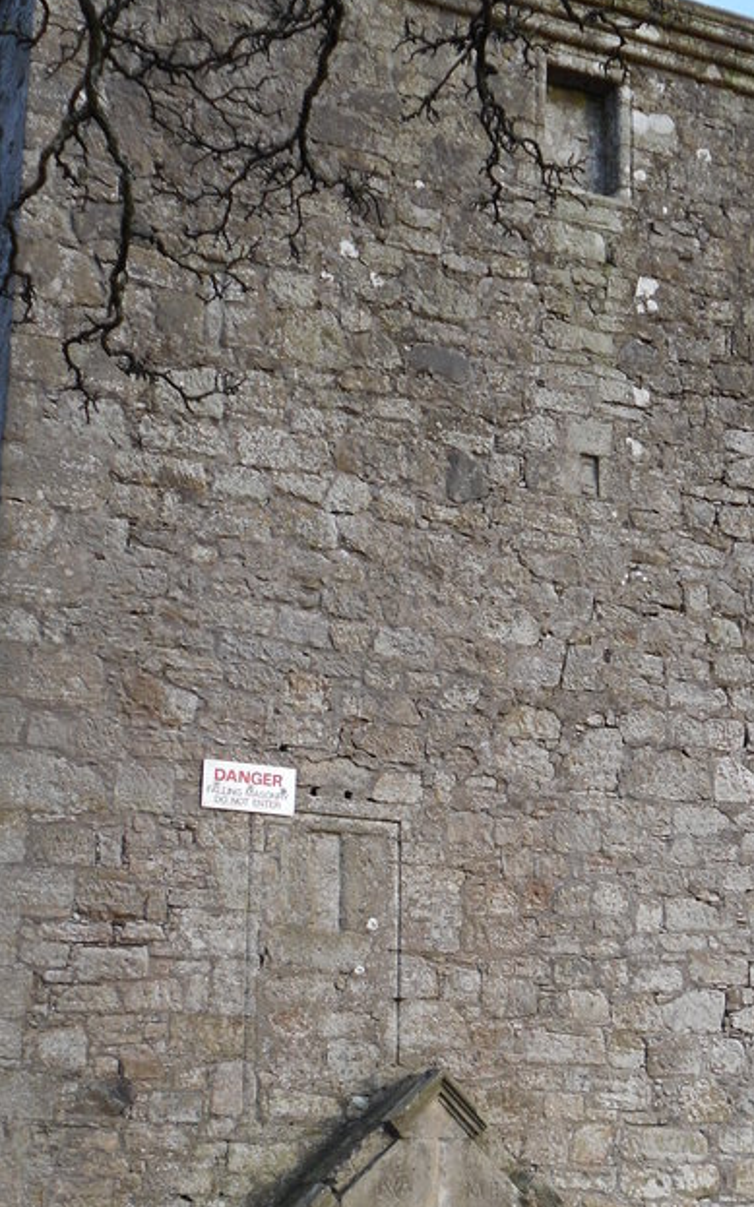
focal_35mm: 61
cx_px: 539
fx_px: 2007
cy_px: 874
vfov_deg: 33.0
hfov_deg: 21.1
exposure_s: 1/90
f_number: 3
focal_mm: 6.3
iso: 100
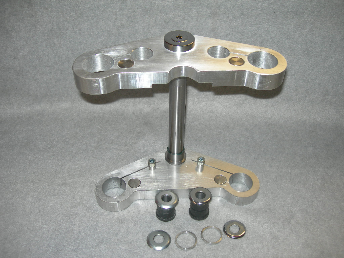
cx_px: 172
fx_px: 378
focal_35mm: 38
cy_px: 129
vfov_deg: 37.7
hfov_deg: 49.0
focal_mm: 7.8
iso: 50
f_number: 2.8
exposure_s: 1/60.1
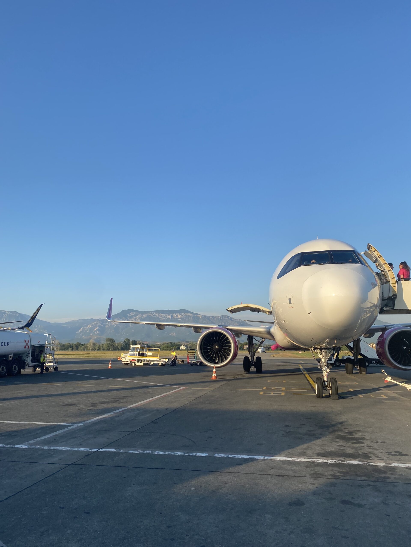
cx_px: 206
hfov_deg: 53.1
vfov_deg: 67.3
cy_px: 274
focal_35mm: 26
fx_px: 412
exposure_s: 1/1245
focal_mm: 4.25
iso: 32
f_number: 1.8
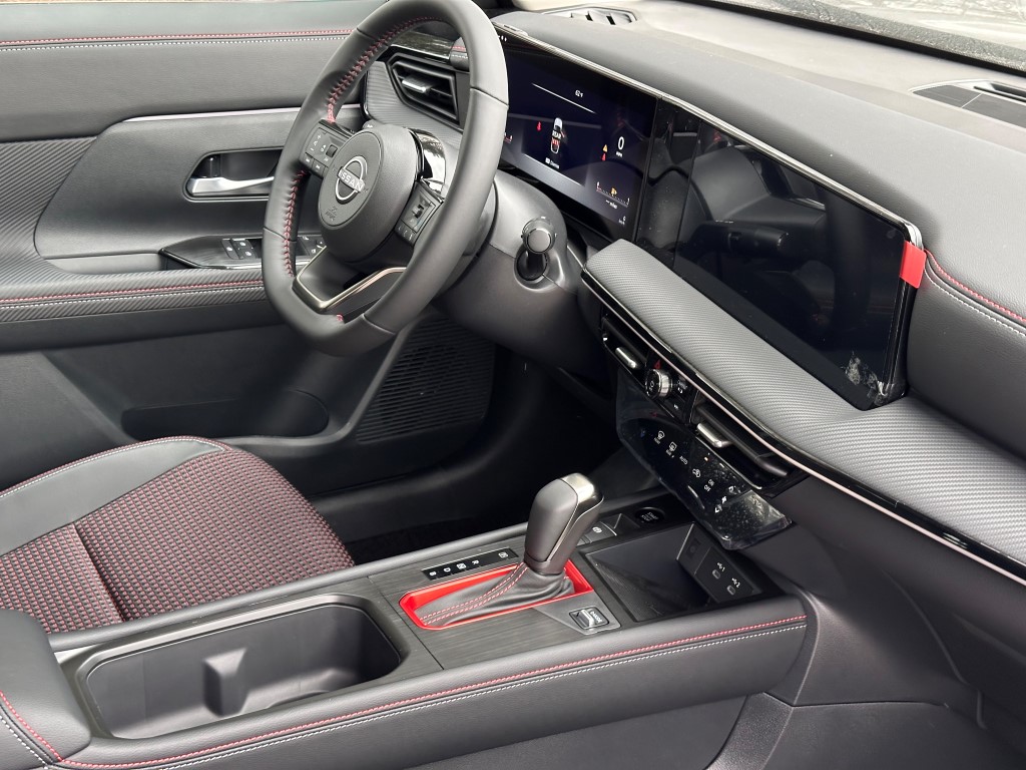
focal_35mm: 48
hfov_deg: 39.7
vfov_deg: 30.3
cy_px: 385
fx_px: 1423
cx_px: 513
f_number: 1.78
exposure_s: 1/60
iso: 160
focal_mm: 6.86
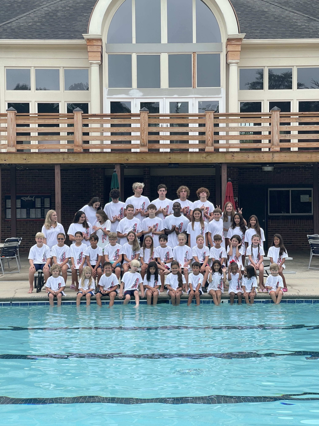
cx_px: 160
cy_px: 213
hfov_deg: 22.9
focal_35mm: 64
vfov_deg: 30.3
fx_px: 786
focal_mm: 7.5
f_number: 2.2
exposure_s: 1/296
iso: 20
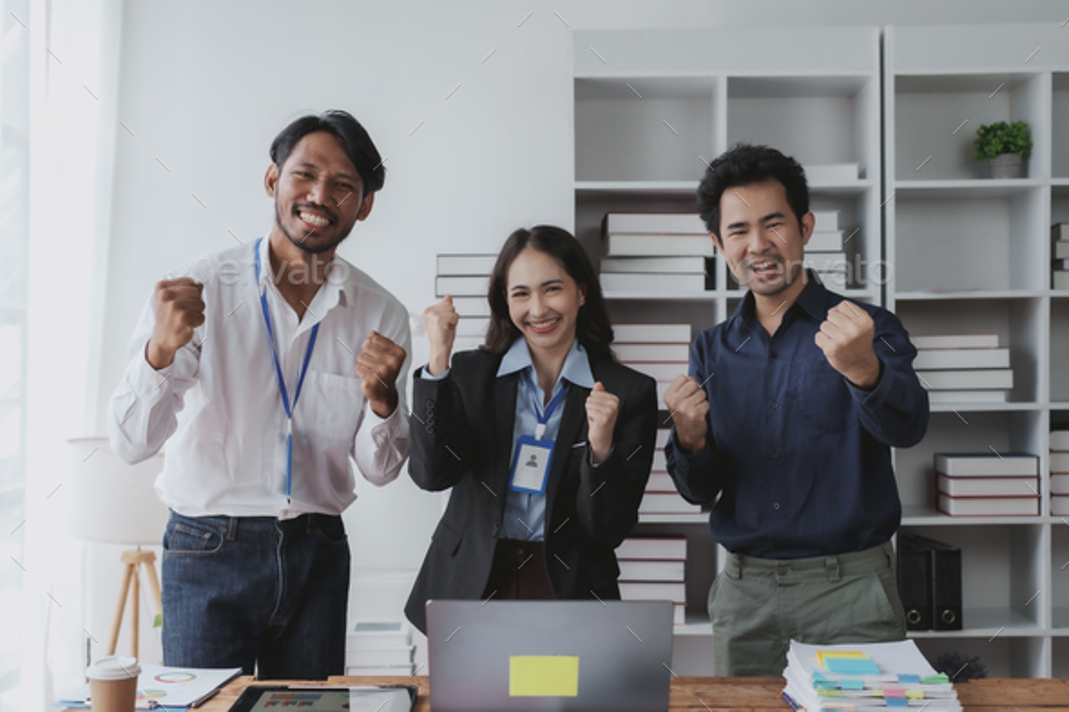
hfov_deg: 39.6
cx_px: 534
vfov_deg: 27.0
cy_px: 356
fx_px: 1484
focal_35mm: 50
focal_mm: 50
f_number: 2.8
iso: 200
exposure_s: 1/500
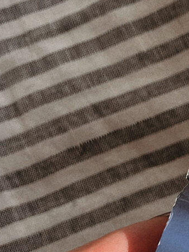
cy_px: -34
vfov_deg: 13.2
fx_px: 1063
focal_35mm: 146
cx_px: 453
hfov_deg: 9.1
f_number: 1.5
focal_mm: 5.7
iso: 40
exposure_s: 1/174
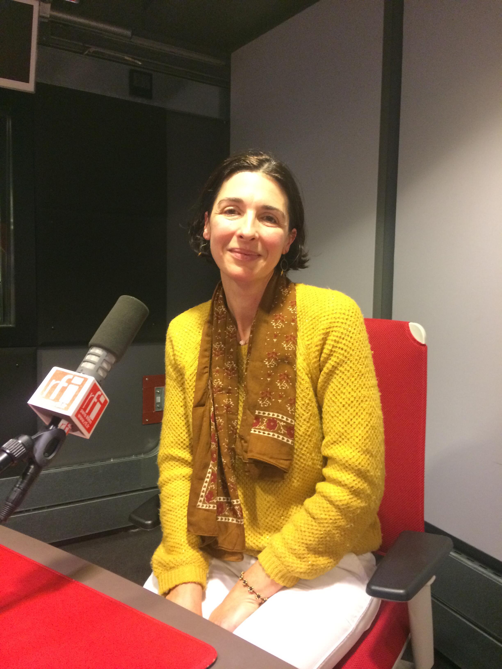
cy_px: 334
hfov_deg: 48.2
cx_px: 251
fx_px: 561
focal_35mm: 29
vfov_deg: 61.7
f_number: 2.2
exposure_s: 1/20
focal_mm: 4.15
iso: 320
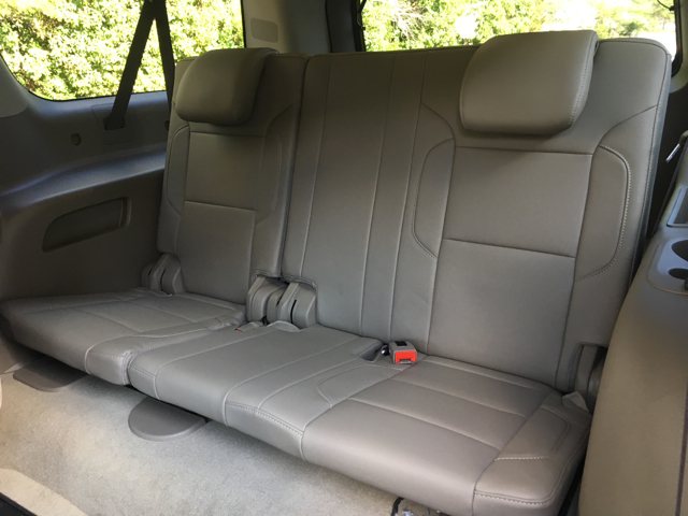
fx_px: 576
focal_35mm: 29
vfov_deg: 48.2
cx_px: 344
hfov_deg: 61.7
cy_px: 258
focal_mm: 4.15
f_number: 2.2
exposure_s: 1/30
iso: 64
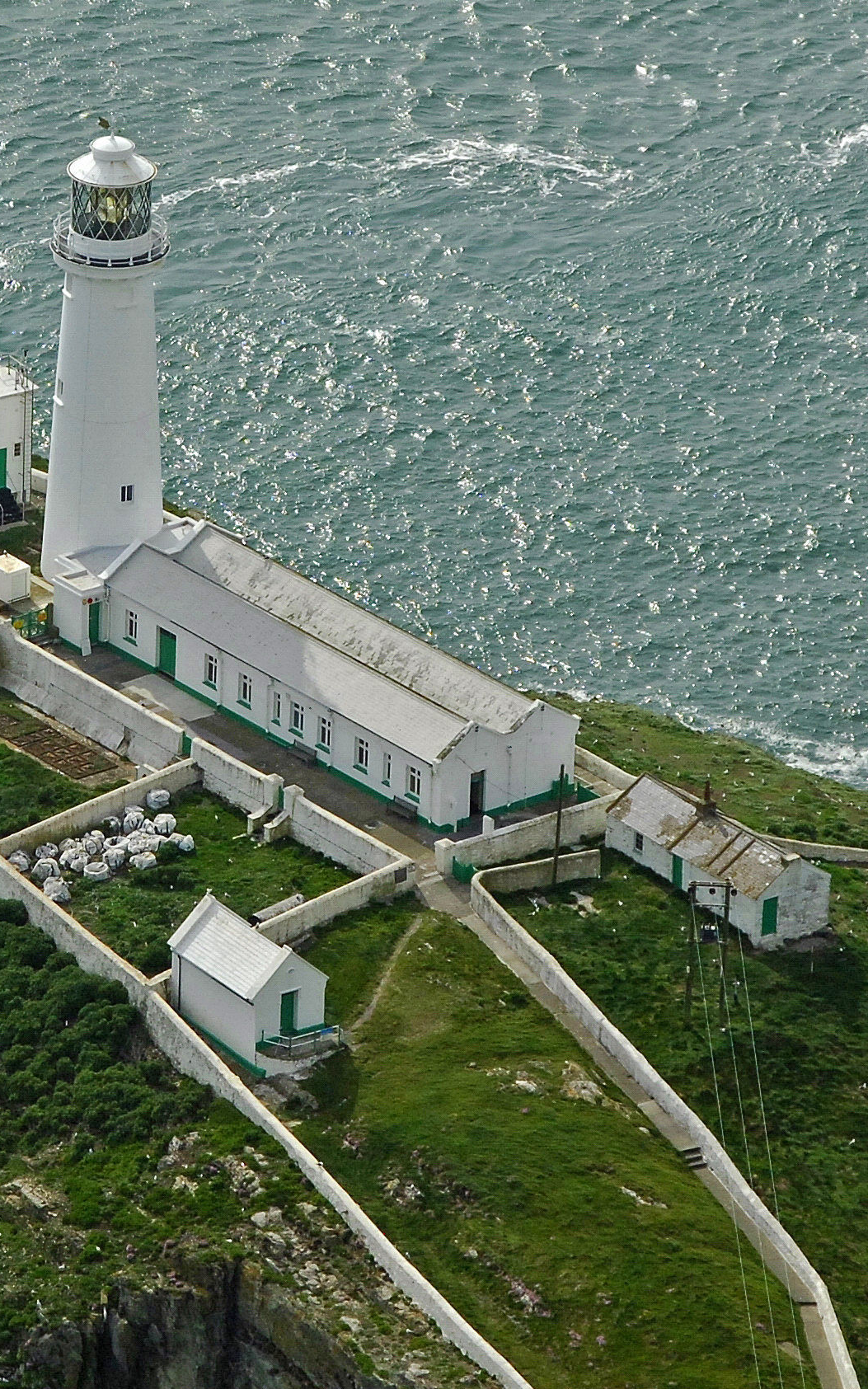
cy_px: 396
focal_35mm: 272
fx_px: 10296
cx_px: 156
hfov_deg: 4.8
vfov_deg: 7.7
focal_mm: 70
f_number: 8.5
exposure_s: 1/1000
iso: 400
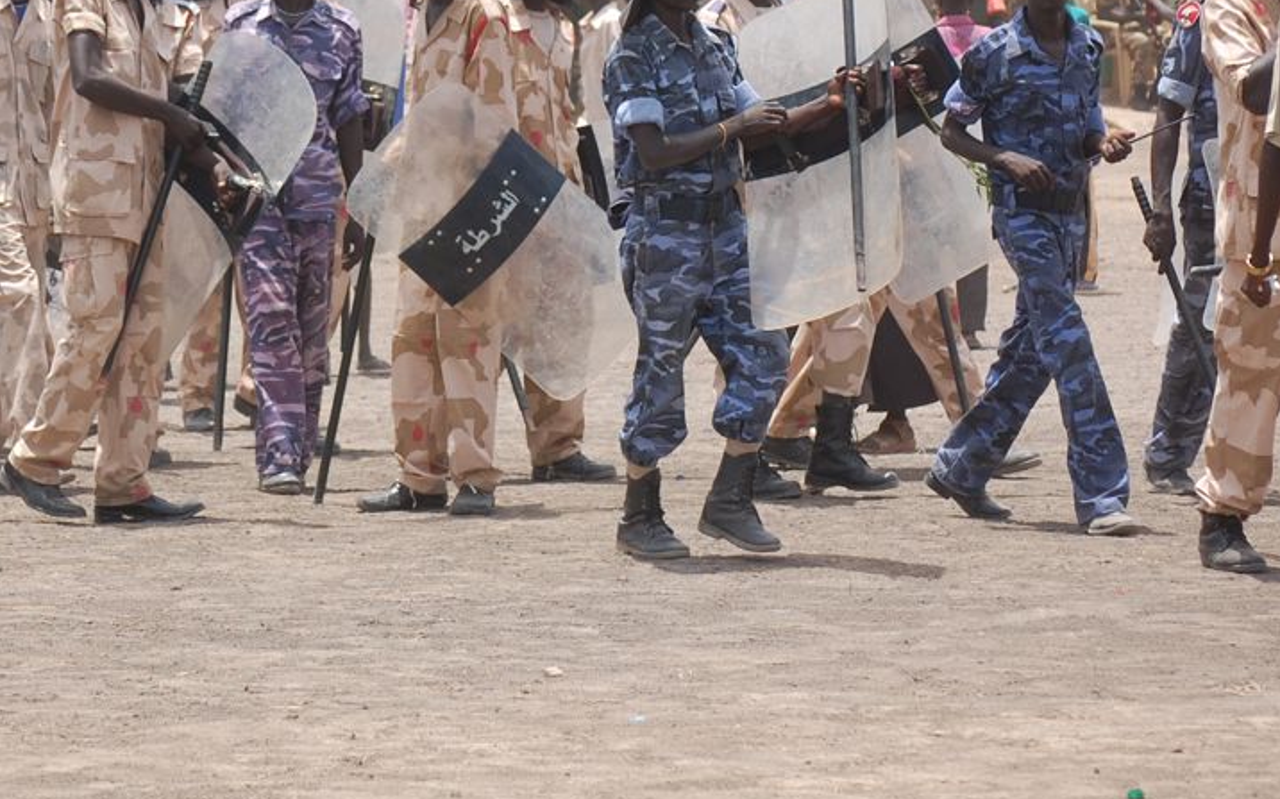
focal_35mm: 205
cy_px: 55
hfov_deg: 10.2
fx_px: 7146
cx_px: 484
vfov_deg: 6.4
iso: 200
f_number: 5.6
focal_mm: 75
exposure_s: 1/500
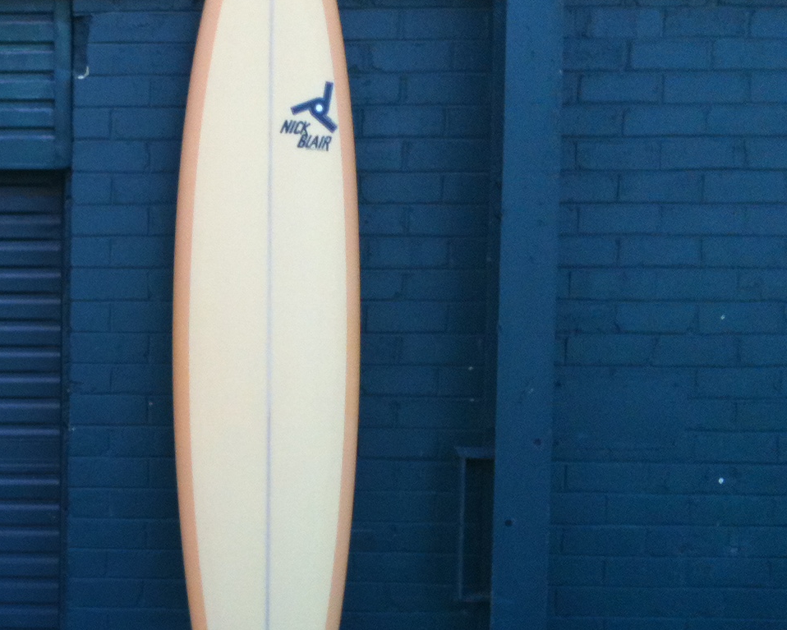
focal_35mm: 73
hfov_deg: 24.6
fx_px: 1701
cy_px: 396
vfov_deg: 20.9
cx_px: -35
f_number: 2.8
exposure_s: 1/133
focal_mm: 3.85
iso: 64
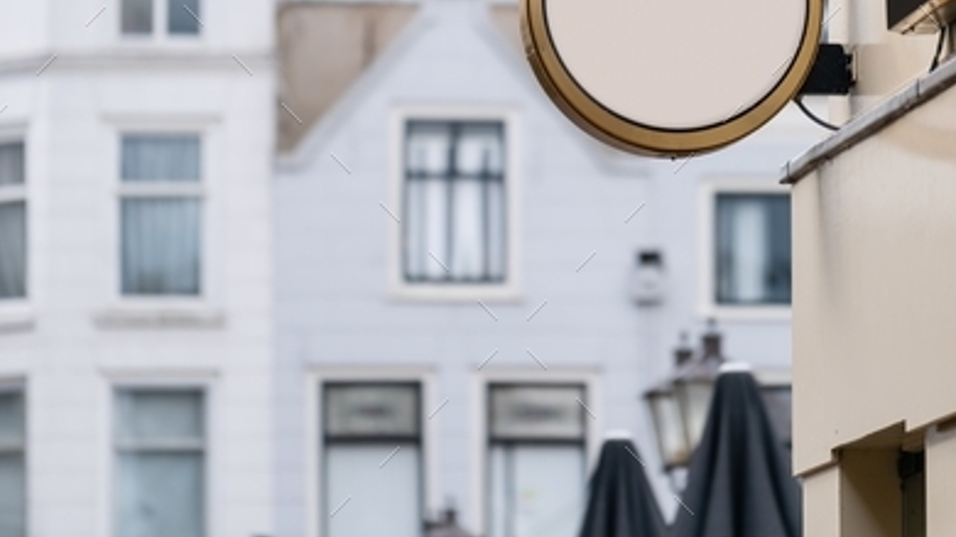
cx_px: 500
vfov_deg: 3.8
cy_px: 81
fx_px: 8032
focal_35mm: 317
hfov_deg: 6.8
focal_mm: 200
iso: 100
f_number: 4
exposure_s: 1/250
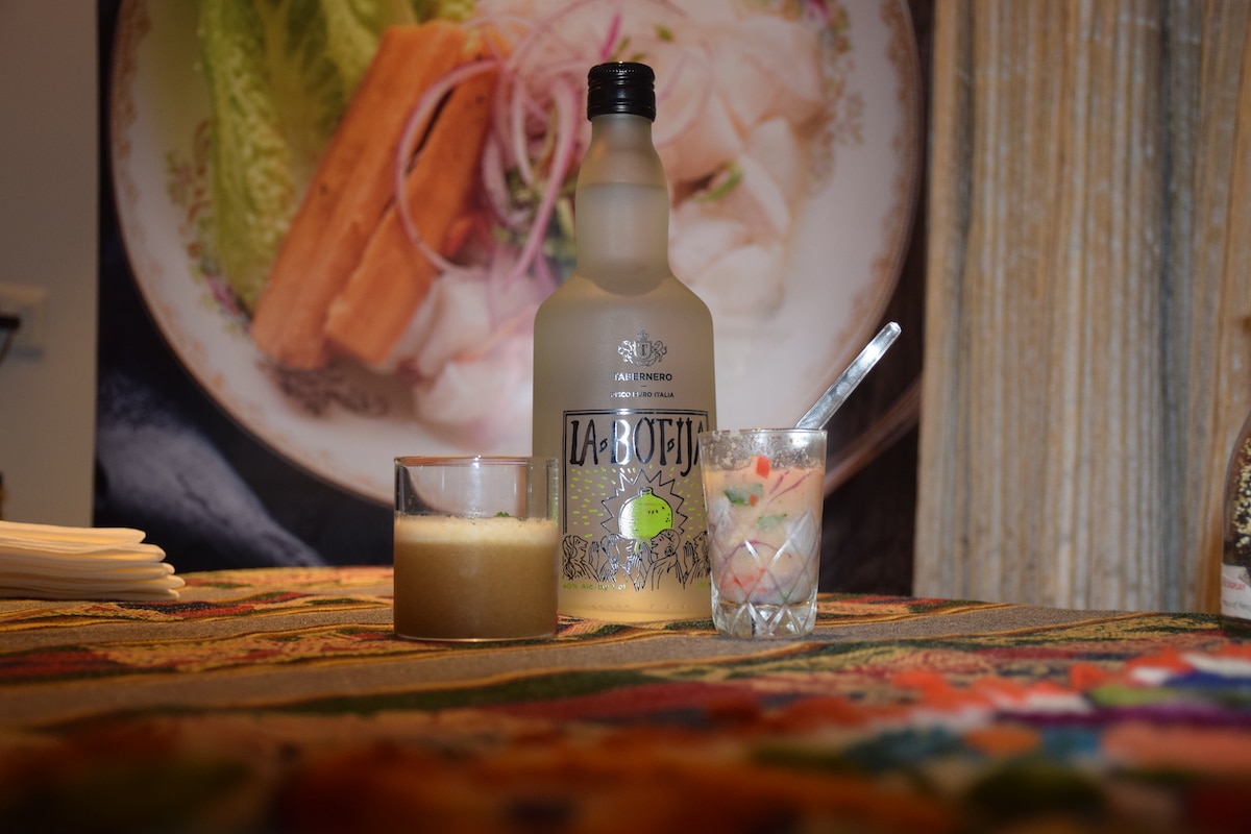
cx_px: 626
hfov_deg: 41.1
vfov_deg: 28.1
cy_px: 417
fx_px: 1668
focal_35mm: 48
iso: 1000
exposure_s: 1/60
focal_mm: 32
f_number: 4
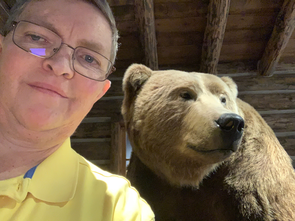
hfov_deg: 56.8
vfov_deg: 44.2
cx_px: 148
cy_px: 110
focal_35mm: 32
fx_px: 273
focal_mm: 2.87
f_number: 2.2
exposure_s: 1/30
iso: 500
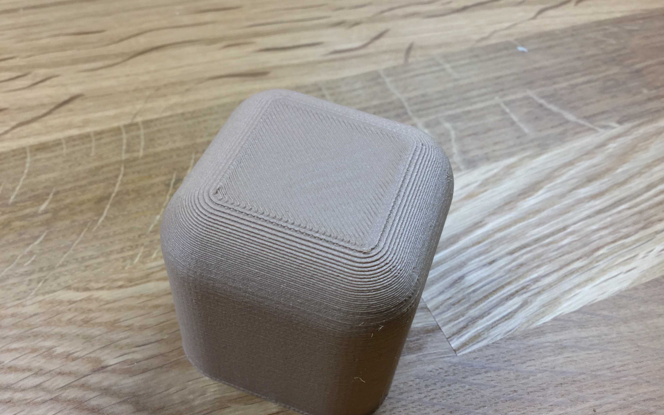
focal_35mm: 33
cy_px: 228
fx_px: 597
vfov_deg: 38.3
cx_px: 331
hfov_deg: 58.1
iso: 50
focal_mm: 3.3
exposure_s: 1/33
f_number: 2.4
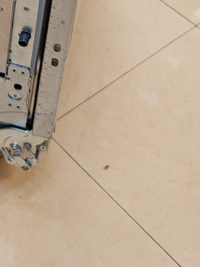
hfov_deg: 14.6
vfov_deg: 19.6
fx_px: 709
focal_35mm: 92
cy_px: -80
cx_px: -126
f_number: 1.9
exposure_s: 1/100
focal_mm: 6.12
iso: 800
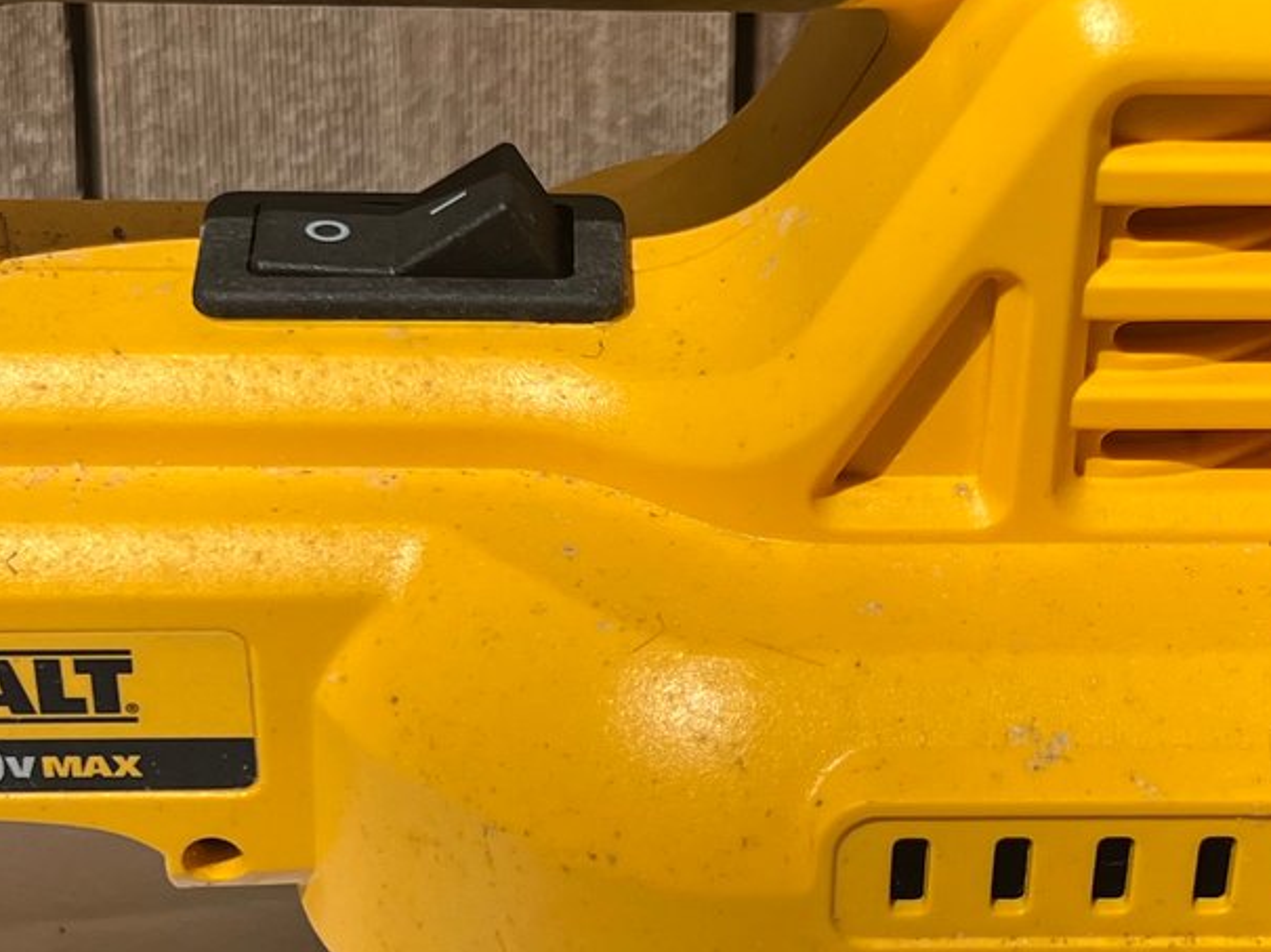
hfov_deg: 22.7
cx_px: 782
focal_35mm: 86
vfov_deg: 17.1
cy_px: 645
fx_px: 3156
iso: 50
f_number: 1.5
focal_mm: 5.7
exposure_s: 1/14286
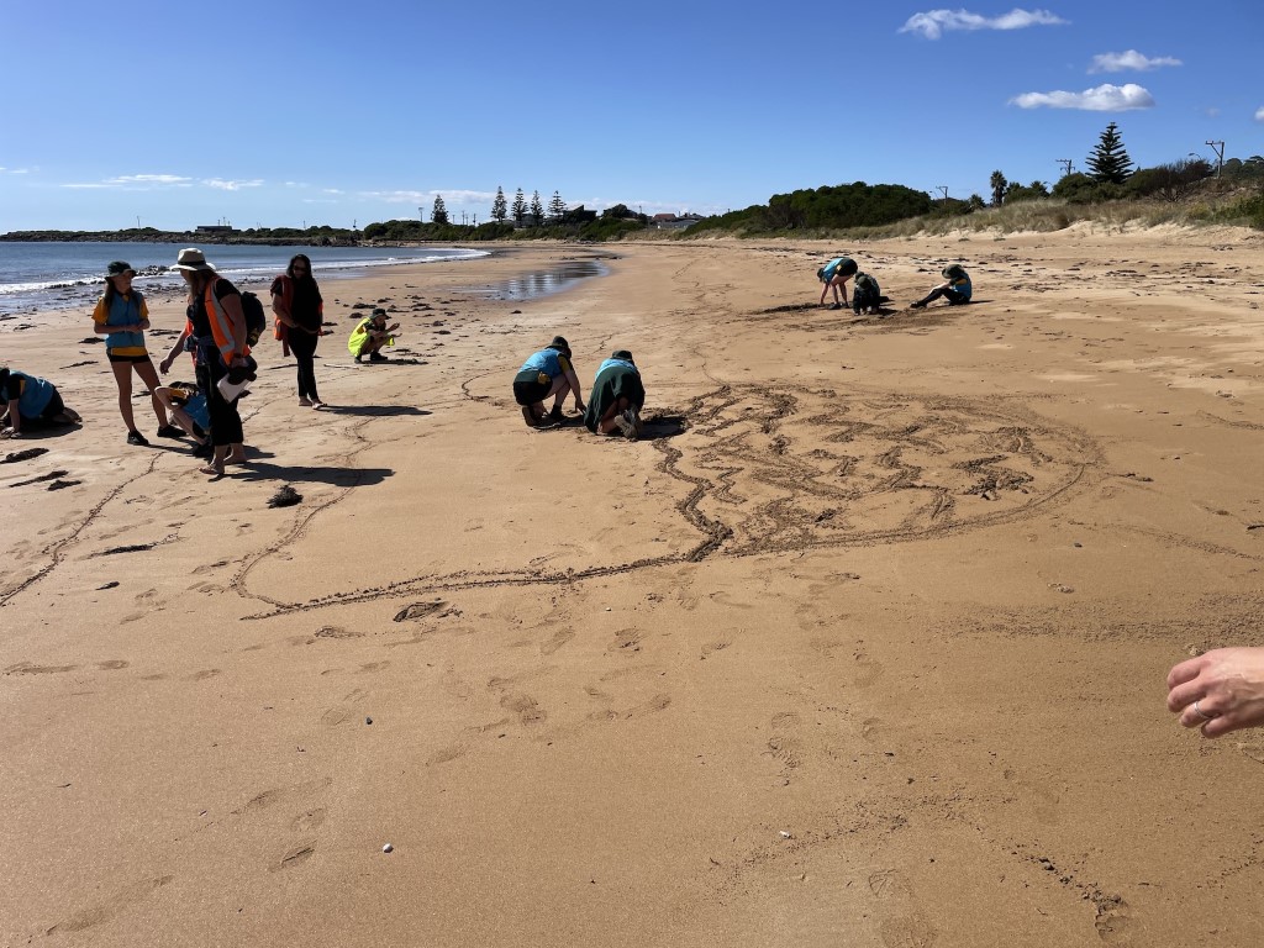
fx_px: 949
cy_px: 474
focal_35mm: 26
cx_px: 632
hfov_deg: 67.3
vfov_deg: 53.1
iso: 32
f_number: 1.6
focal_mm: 4.2
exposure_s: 1/5814
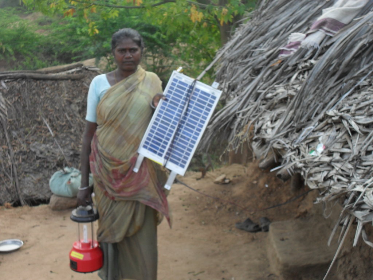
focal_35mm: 49
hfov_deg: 38.9
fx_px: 528
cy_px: 140
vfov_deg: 29.7
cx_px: 186
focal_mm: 8.7
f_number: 3.9
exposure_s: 1/90
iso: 100
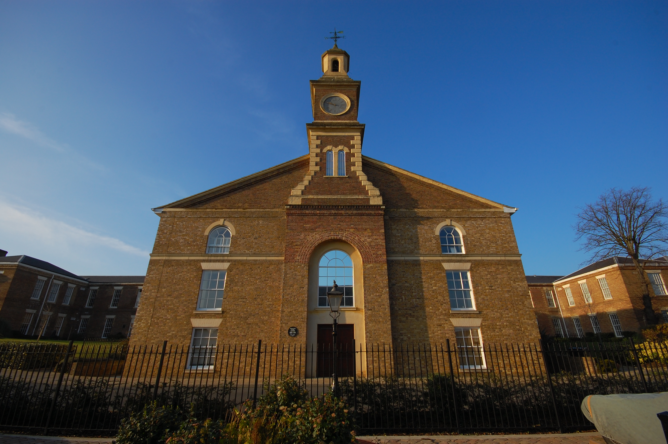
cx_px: 334
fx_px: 278
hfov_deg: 100.4
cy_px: 222
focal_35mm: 15
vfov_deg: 77.2
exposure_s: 1/320
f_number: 9
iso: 200
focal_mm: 10
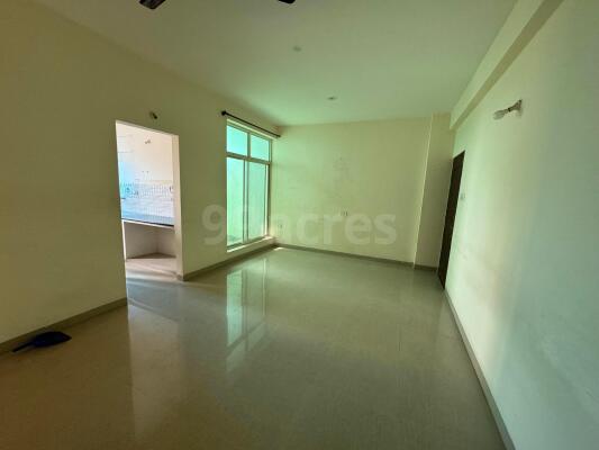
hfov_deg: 102.1
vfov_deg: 85.7
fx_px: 242
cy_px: 225
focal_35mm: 14
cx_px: 300
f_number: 2.2
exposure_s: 1/99
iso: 250
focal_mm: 2.22
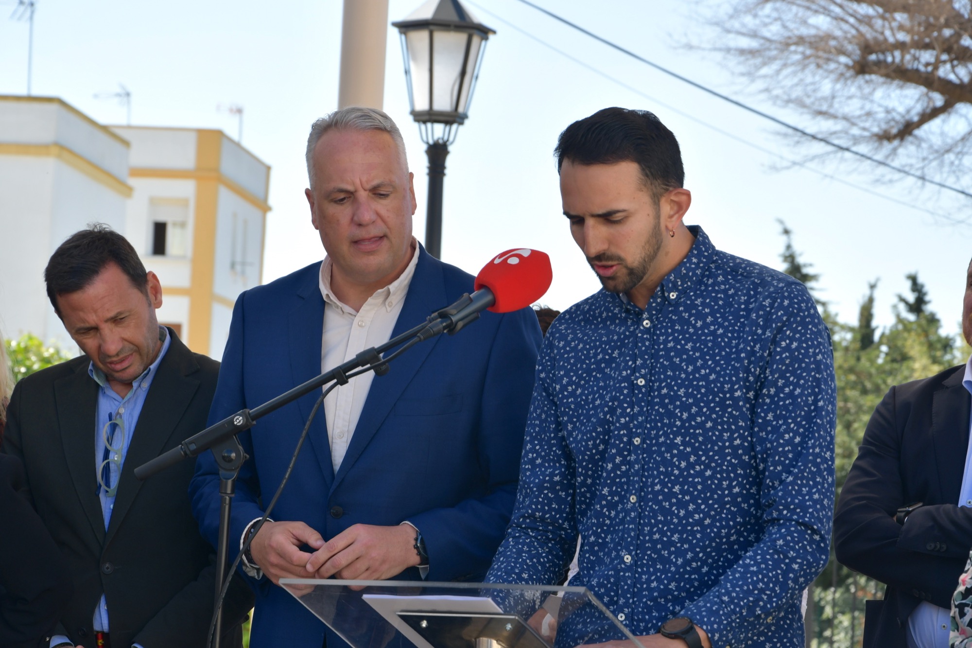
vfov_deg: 12.2
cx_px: 486
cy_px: 324
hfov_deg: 18.3
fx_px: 3024
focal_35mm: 112
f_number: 8
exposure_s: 1/250
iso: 160
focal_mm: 75
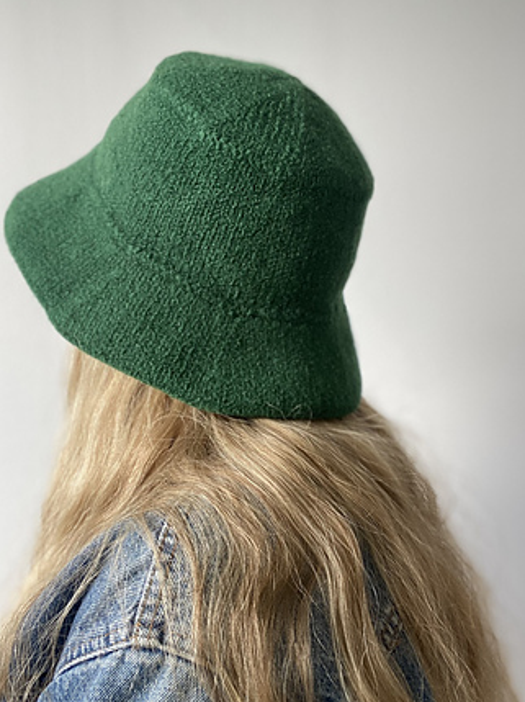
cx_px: 253
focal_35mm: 35
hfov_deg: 40.6
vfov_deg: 52.5
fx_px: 709
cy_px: 398
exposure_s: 1/79
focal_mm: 2.71
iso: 100
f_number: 2.2
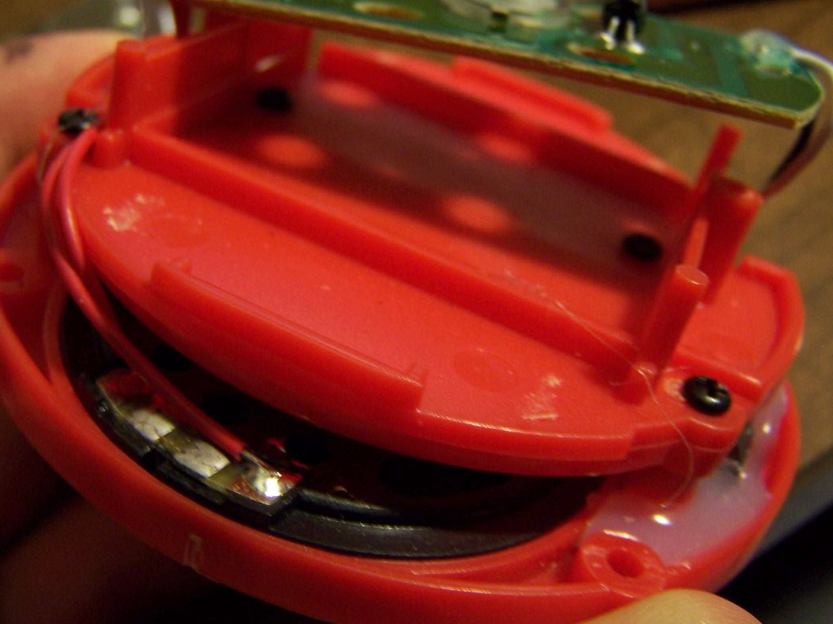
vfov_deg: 34.3
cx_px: 420
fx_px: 1011
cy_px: 290
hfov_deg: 44.8
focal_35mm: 42
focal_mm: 6.3
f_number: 2.8
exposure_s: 1/20
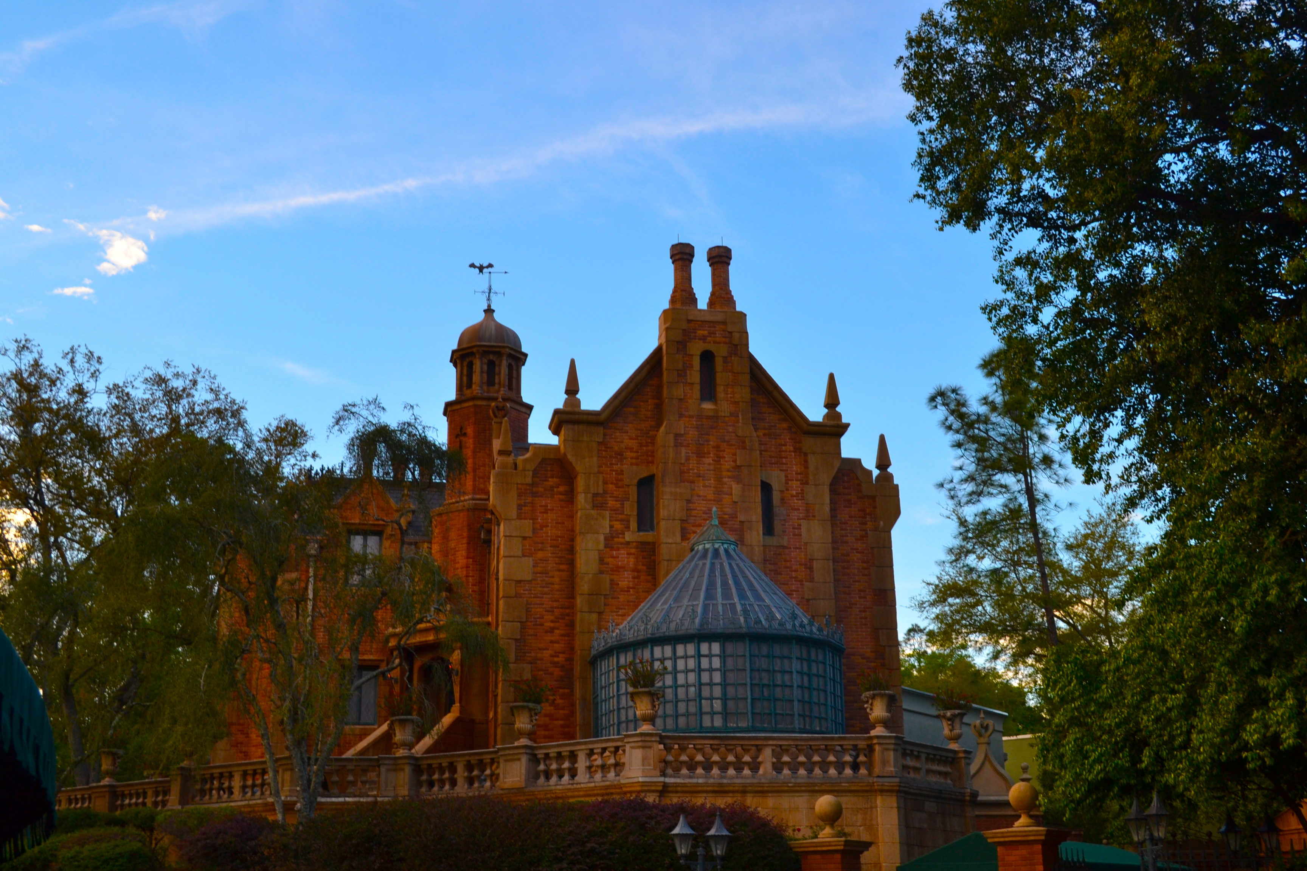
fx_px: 1525
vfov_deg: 31.9
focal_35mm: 42
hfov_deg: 46.4
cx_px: 654
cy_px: 436
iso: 200
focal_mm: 28
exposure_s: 1/125
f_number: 8
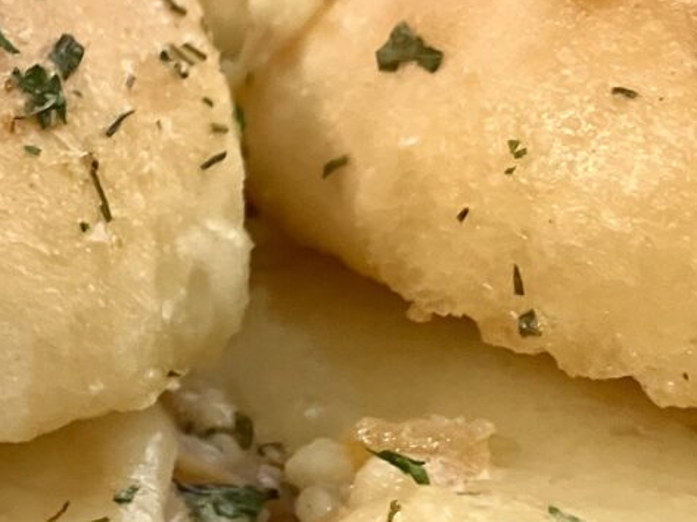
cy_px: 417
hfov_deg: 18.4
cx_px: -427
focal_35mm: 91
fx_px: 1831
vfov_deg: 16.1
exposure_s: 1/60
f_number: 1.8
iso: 320
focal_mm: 3.99
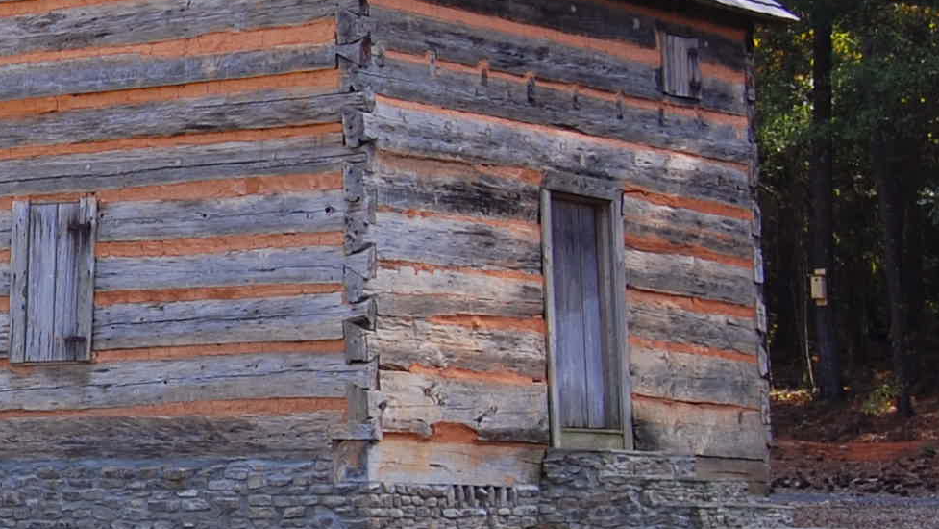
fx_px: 3611
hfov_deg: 14.3
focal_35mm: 145
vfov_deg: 8.4
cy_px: 263
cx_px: -206
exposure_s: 1/200
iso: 200
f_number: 7.1
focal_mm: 30
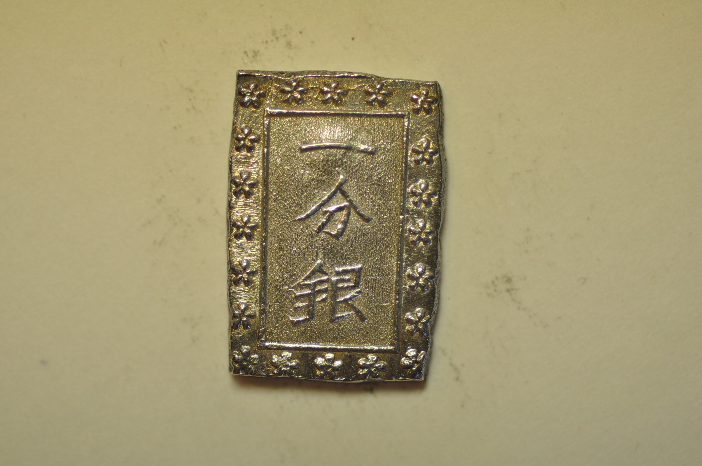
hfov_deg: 22.6
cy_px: 233
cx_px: 351
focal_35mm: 90
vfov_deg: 15.2
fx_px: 1753
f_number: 4
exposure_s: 1/250
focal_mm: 60
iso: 400
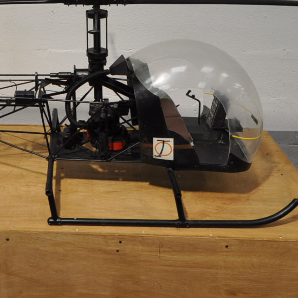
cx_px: 45
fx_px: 497
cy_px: -5
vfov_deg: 30.8
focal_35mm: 51
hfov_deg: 32.2
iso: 400
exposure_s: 1/80
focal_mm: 12
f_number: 4.5
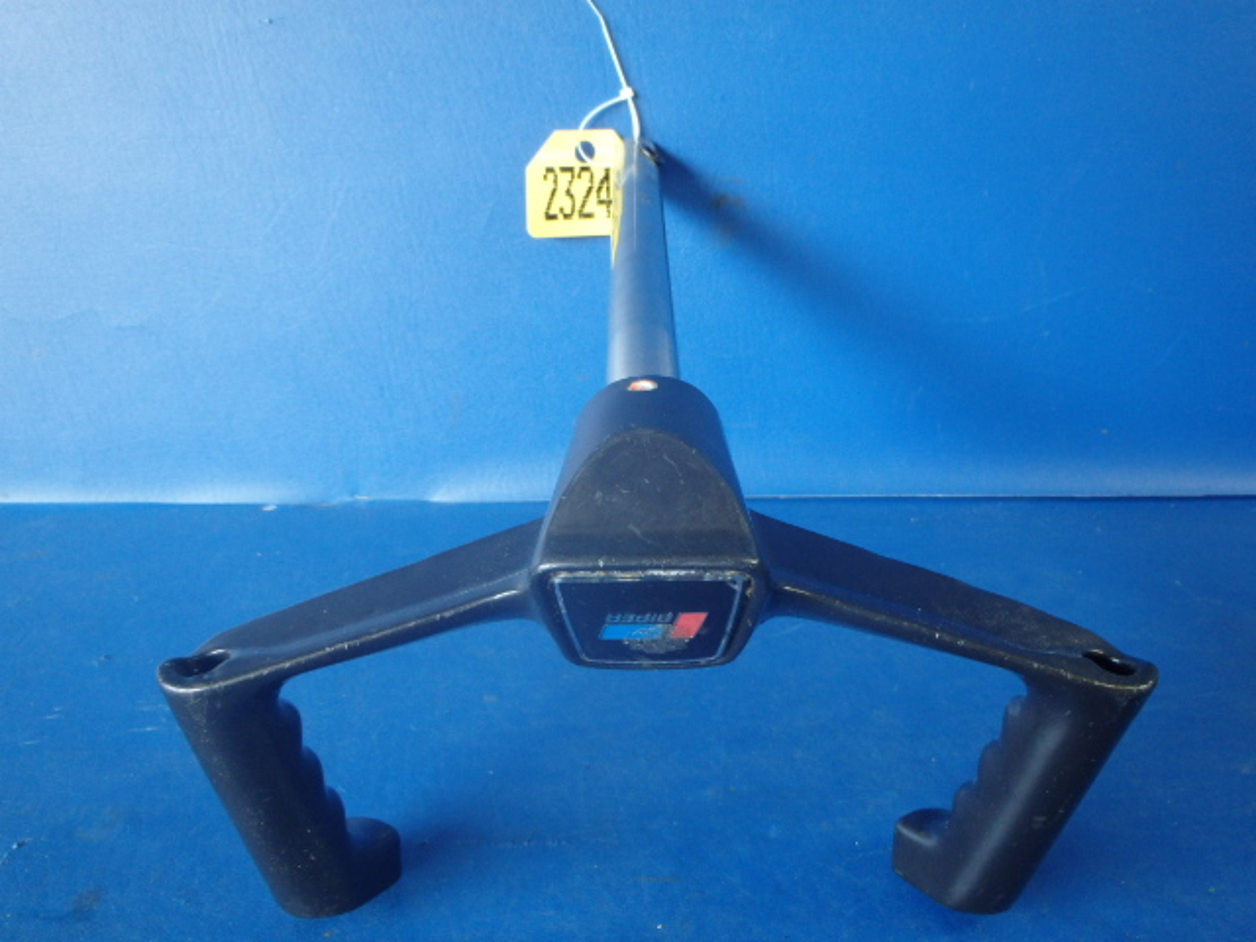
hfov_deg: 63.4
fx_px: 1016
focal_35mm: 28
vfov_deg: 49.7
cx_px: 628
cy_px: 471
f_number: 3.9
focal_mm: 5
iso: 320
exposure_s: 1/30
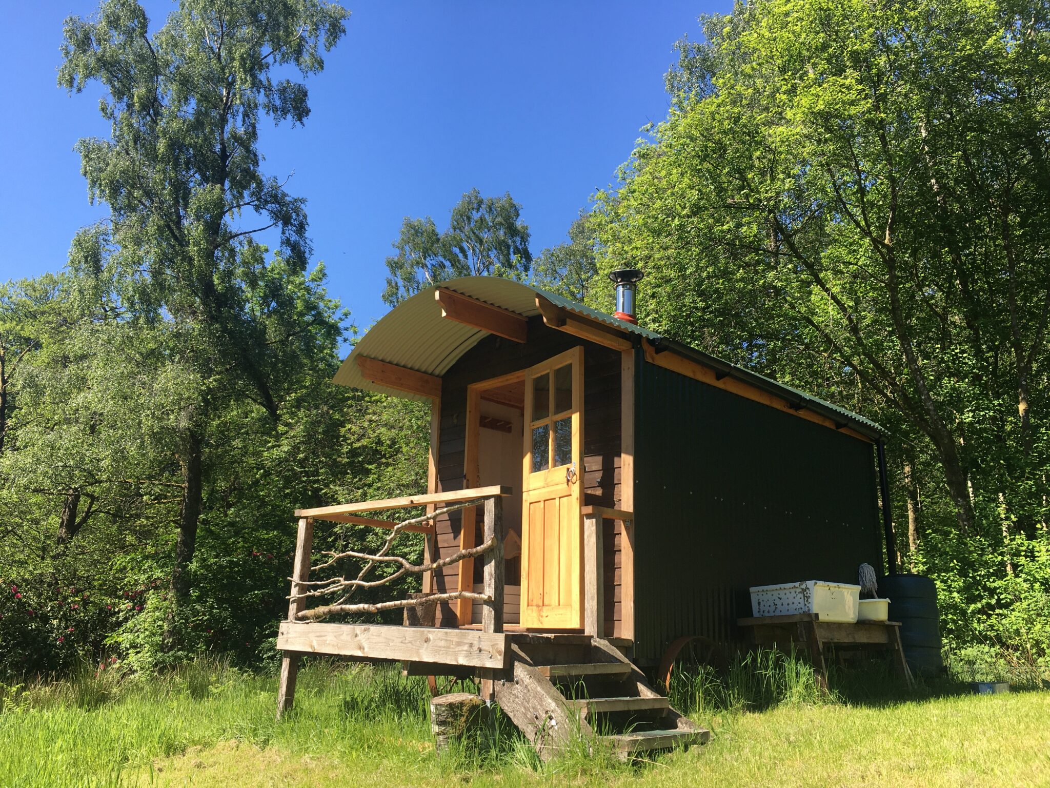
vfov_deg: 48.2
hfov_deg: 61.7
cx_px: 525
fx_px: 880
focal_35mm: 29
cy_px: 394
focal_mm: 4.15
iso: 25
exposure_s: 1/725
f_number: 2.2
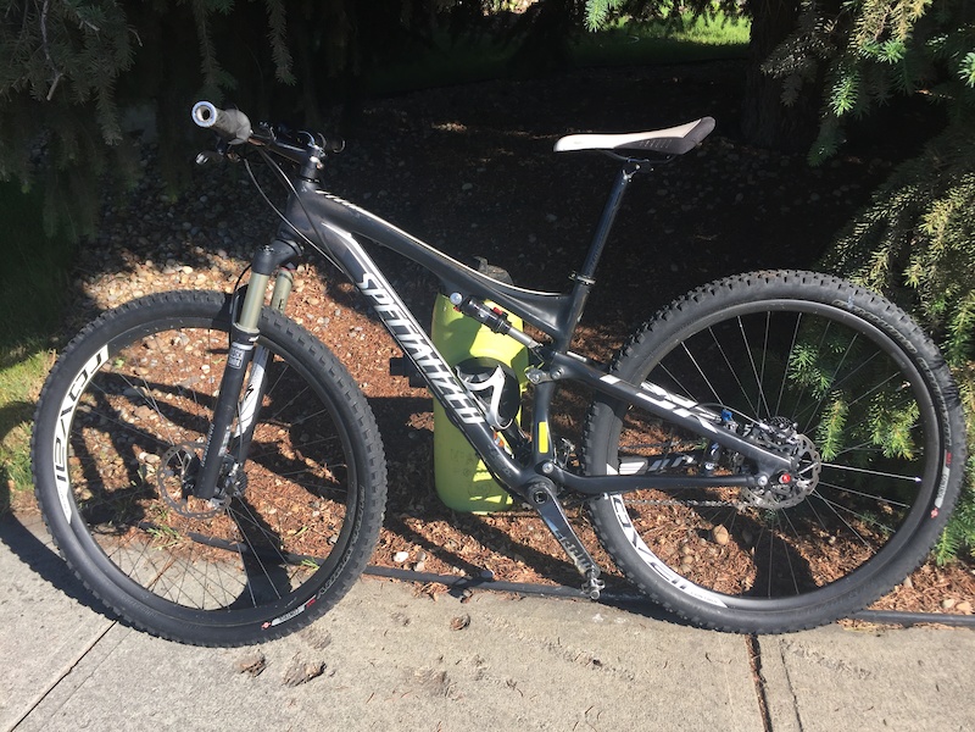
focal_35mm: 29
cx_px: 488
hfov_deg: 61.7
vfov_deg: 48.2
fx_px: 817
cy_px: 366
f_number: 2.2
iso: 32
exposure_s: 1/842
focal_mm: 4.15
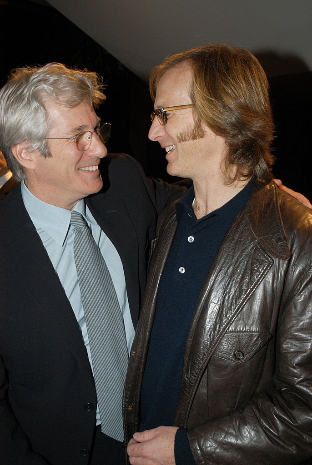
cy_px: 232
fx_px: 466
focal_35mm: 36
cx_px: 156
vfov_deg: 53.1
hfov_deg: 37.0
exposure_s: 1/80
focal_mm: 24
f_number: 5.6
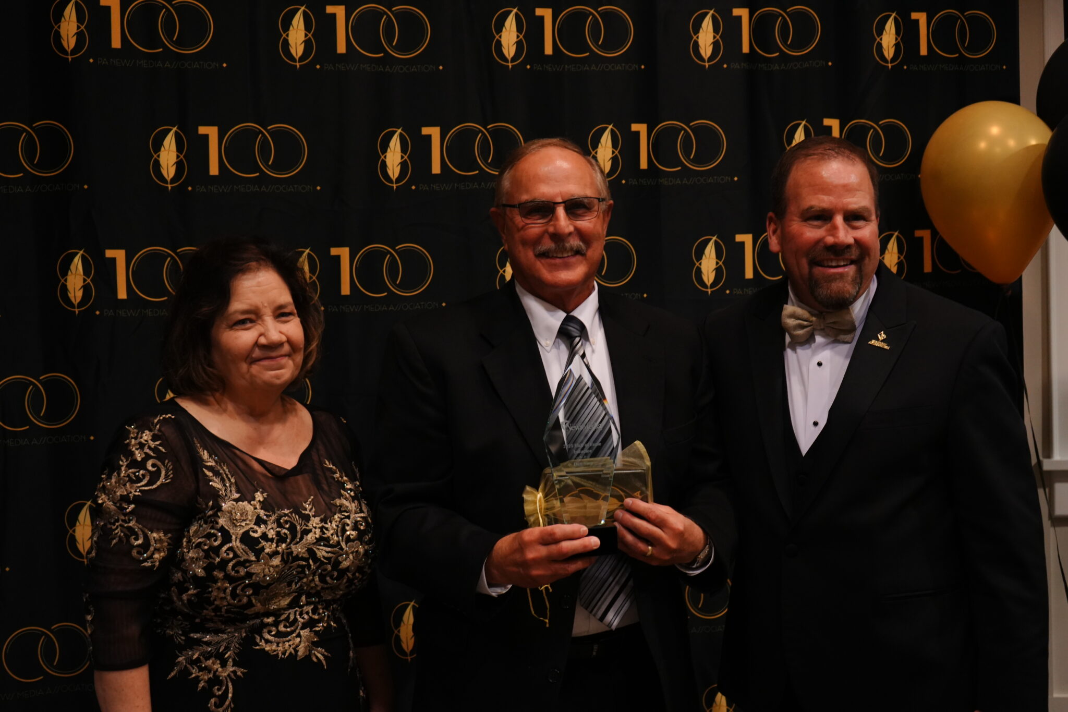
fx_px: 1424
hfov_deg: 41.1
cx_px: 534
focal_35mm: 48
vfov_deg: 28.1
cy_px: 356
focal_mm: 48
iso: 3200
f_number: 5.6
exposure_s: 1/15
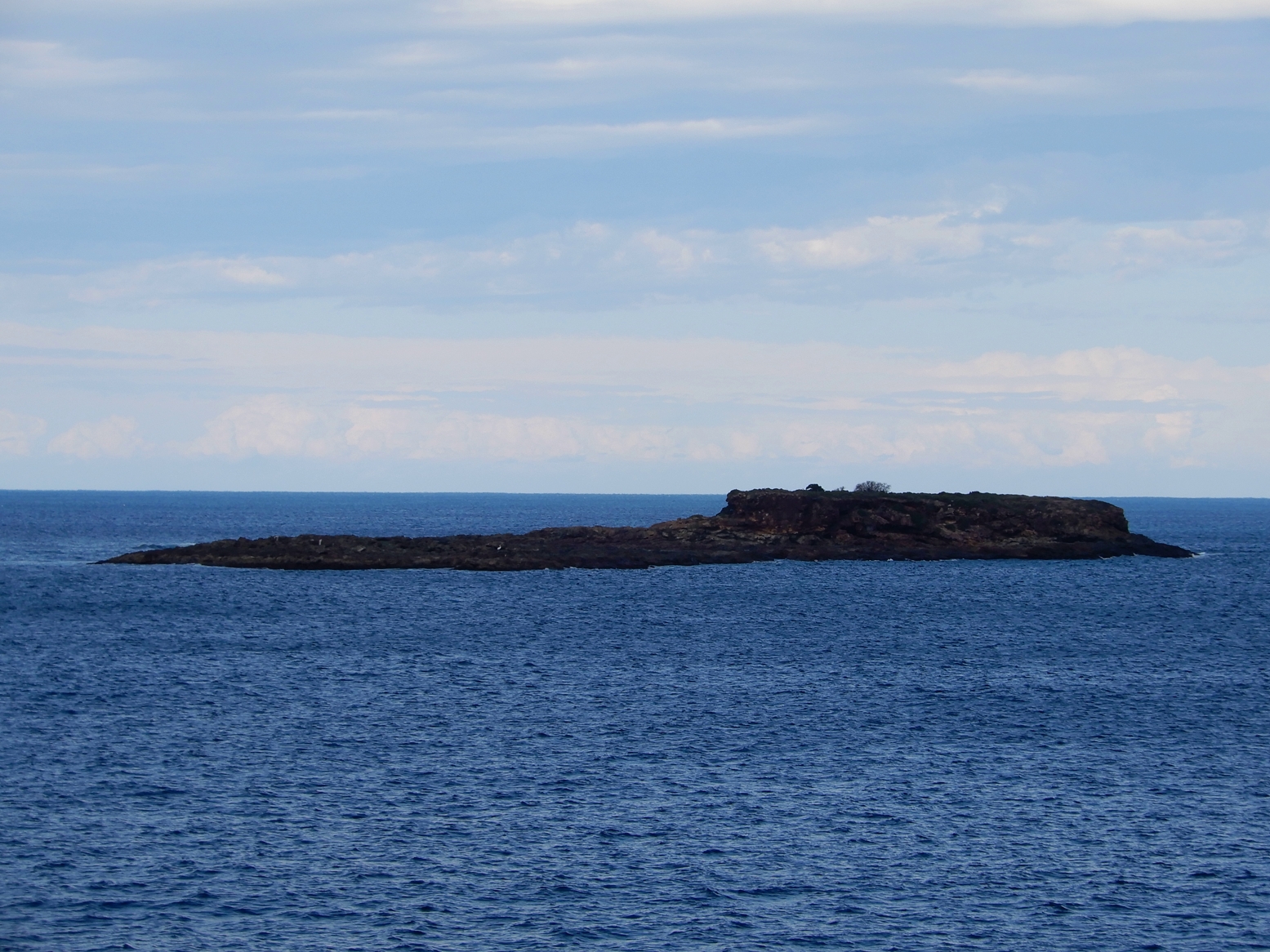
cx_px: 635
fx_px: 4953
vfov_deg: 11.0
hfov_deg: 14.6
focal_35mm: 135
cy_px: 476
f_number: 5
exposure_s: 1/400
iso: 80
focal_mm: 24.1
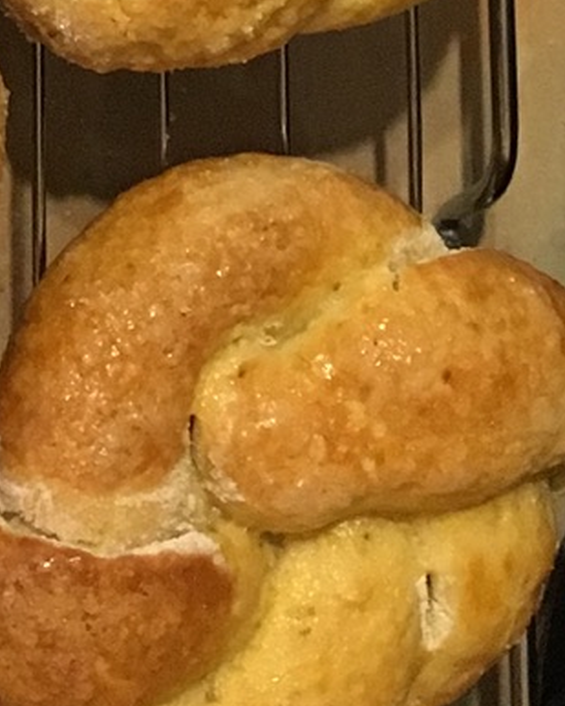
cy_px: -891
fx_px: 3134
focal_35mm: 150
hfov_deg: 9.8
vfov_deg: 11.1
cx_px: -399
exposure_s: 1/33
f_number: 2.2
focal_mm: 4.15
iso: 200
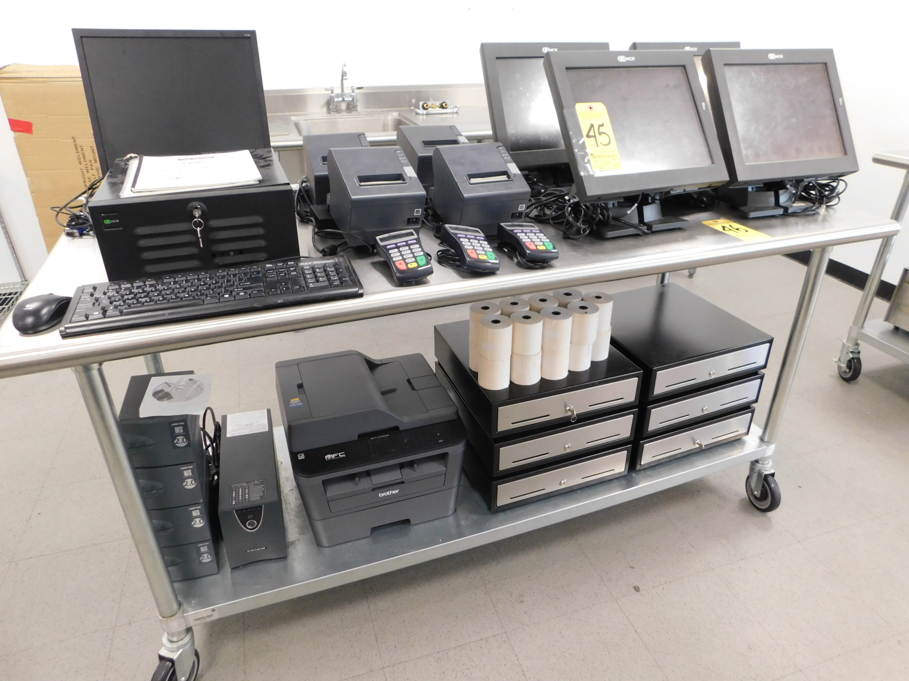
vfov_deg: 58.9
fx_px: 604
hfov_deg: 73.9
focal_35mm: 23
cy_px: 340
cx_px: 454
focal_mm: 4
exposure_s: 1/30
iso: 320
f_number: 3
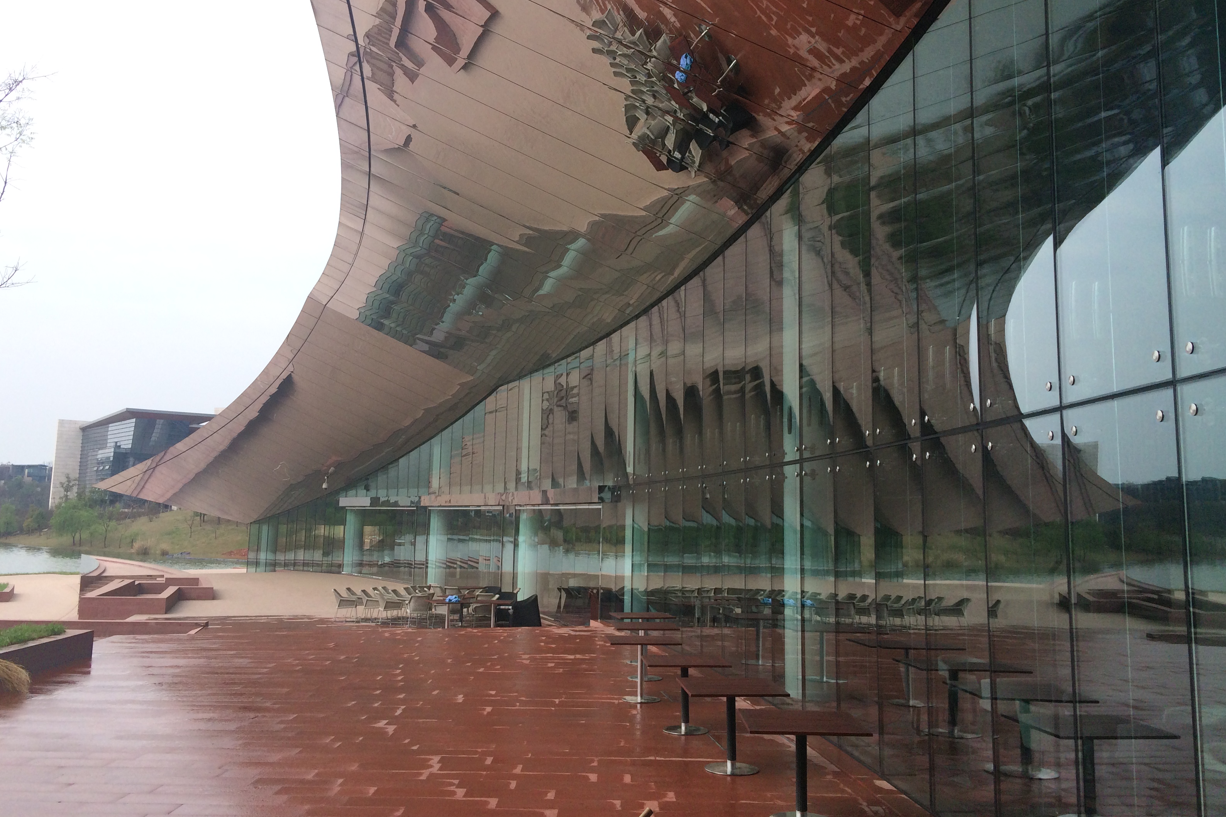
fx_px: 1056
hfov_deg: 60.3
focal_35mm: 31
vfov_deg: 42.3
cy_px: 367
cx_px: 608
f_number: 2.2
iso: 64
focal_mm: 4.15
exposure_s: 1/1709
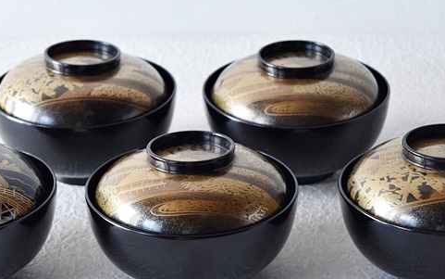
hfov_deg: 14.9
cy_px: 140
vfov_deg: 9.4
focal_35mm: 140
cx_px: 202
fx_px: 1697
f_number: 5.6
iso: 800
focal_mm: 55
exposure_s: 1/10
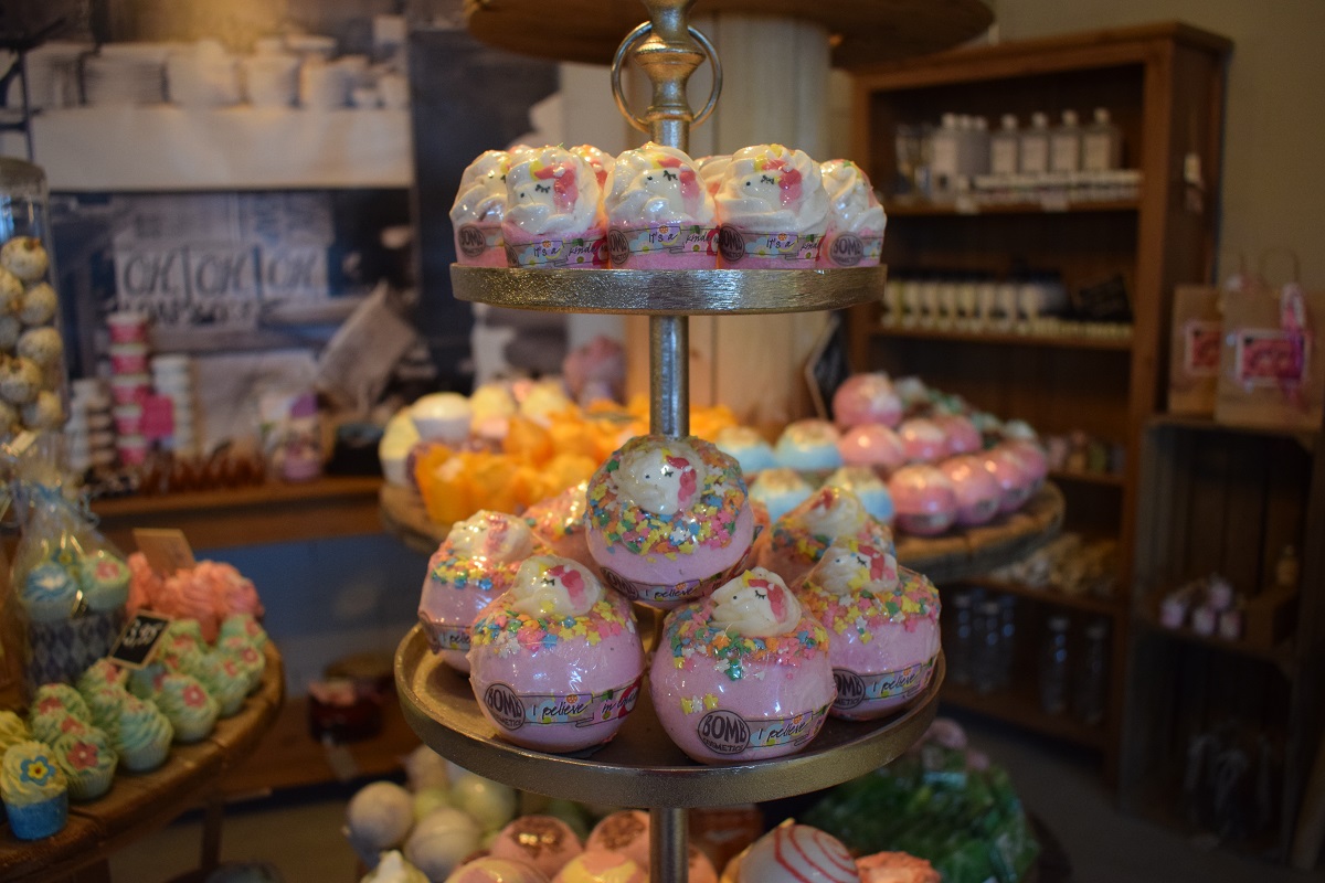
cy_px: 442
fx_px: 1159
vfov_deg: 41.7
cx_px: 662
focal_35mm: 32
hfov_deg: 59.5
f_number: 3.8
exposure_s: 1/60
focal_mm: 21
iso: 1400
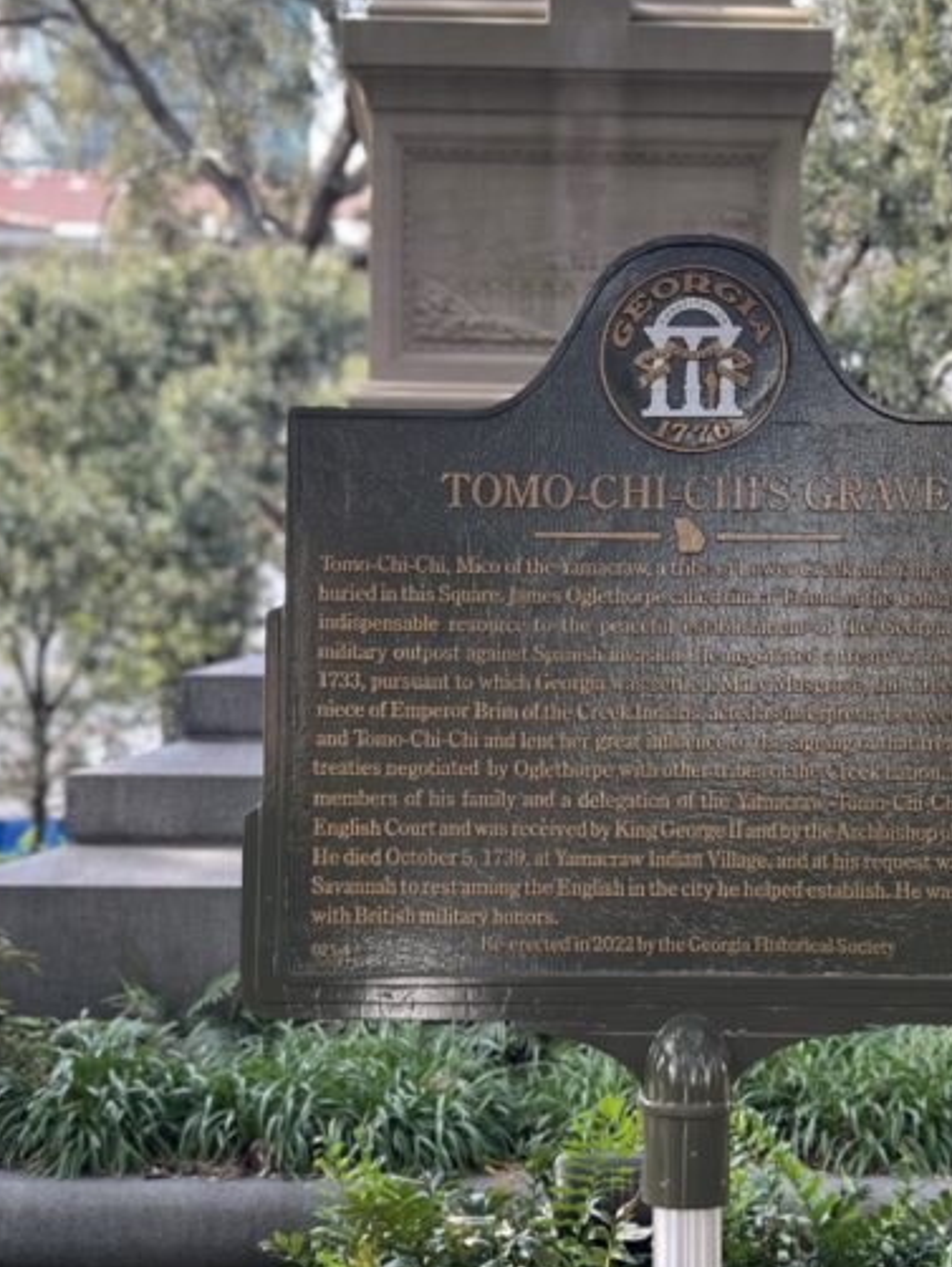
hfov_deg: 27.5
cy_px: 694
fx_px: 1942
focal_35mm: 53
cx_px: 566
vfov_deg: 36.1
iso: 40
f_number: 1.5
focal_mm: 5.7
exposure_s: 1/224
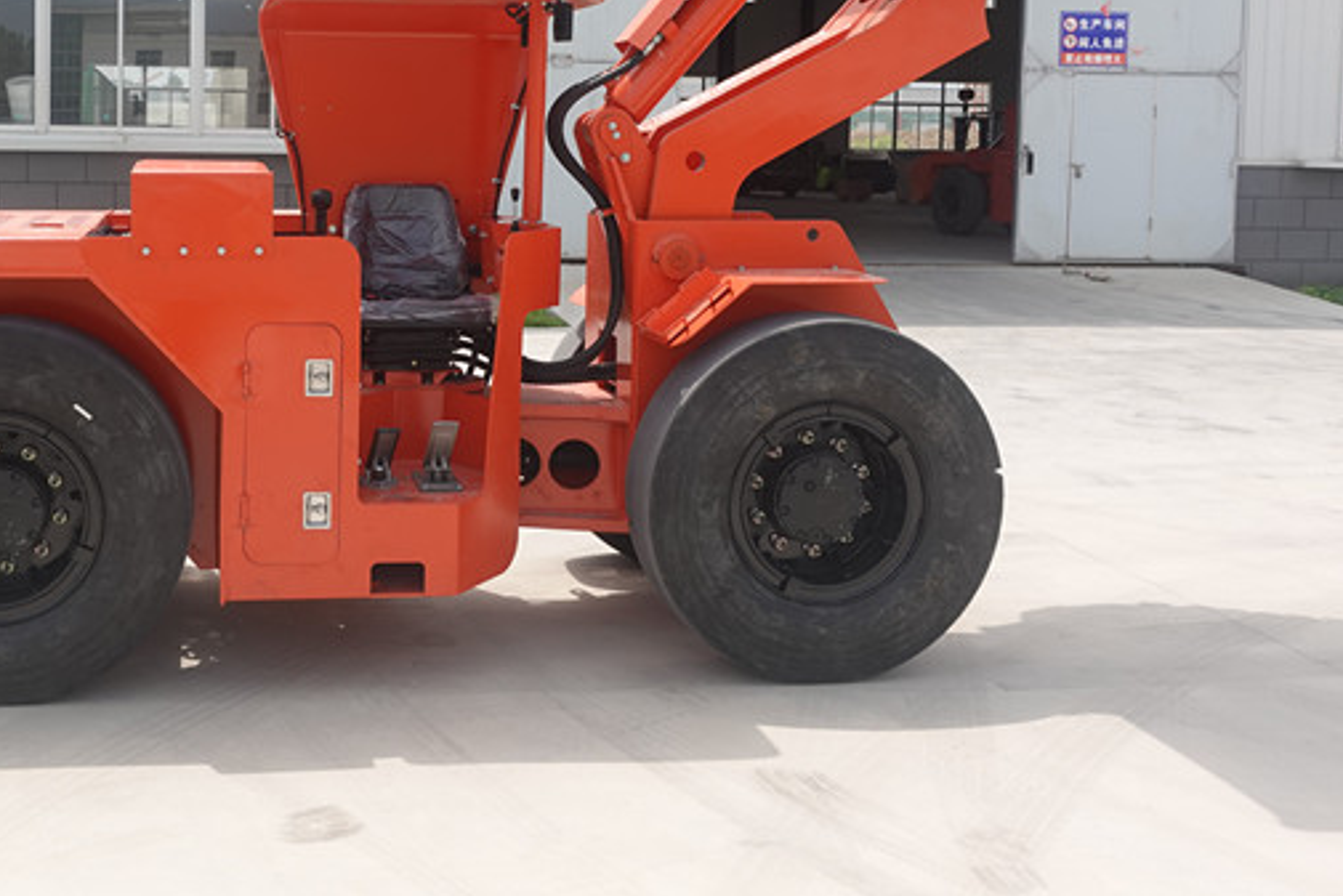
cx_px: 348
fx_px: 1418
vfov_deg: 34.4
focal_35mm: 38
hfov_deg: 48.9
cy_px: 227
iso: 125
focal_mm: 9.4
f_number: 4
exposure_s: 1/100
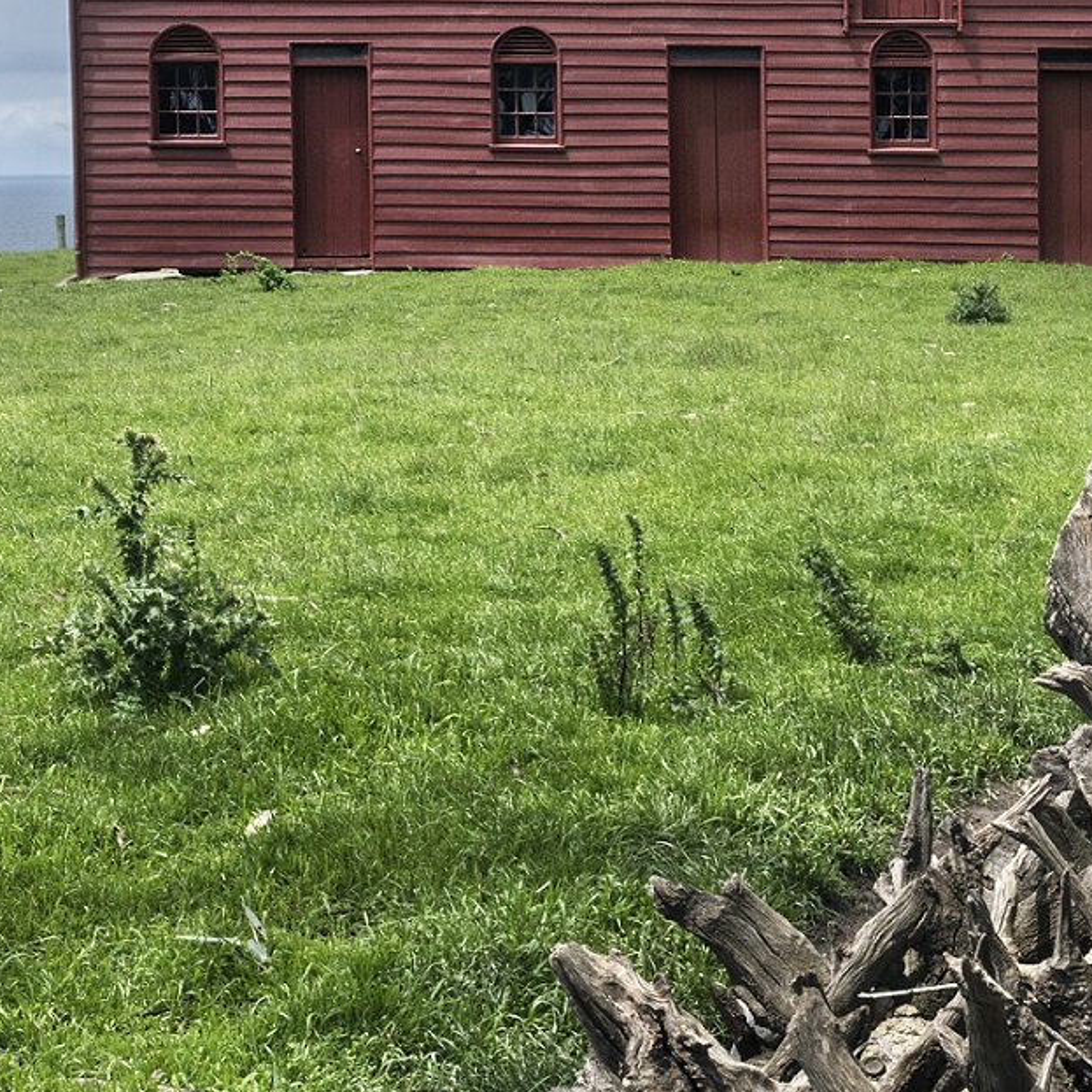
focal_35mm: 69
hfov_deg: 24.6
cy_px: 423
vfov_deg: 24.9
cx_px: 892
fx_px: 2463
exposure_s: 1/160
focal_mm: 20
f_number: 20
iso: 200
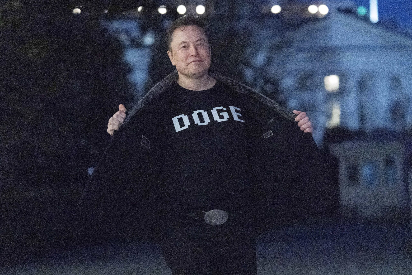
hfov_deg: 19.3
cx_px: 206
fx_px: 1213
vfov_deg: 12.9
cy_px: 138
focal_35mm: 106
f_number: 3.2
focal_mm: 106
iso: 8000
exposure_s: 1/160
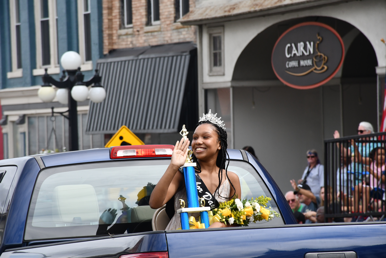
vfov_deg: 6.5
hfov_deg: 9.8
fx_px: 2251
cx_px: 193
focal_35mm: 210
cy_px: 129
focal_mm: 140
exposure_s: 1/1250
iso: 800
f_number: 9
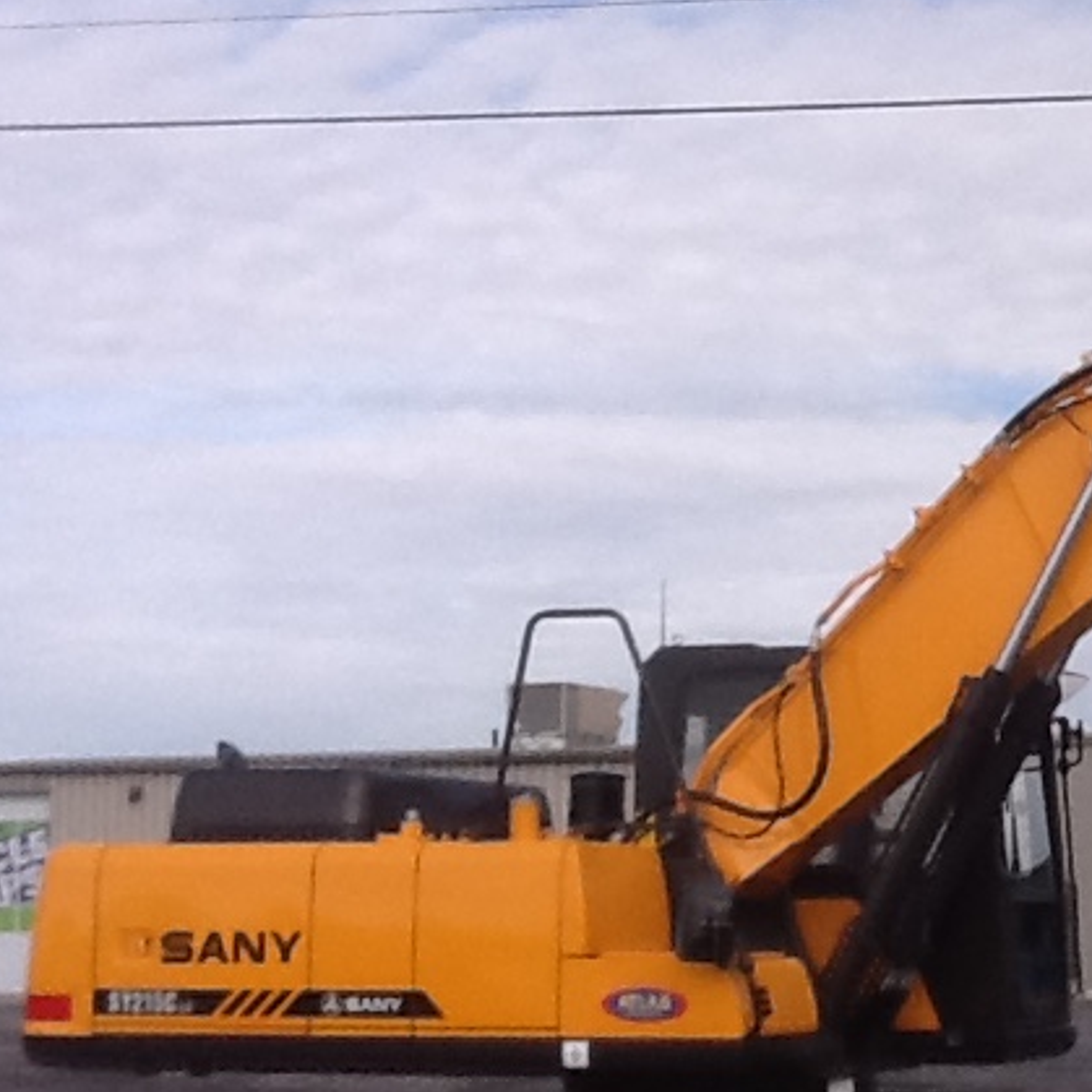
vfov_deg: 19.4
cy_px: 727
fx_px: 3176
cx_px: 1110
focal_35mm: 89
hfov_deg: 18.9
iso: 40
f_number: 2.4
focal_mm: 2.03
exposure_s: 1/1783
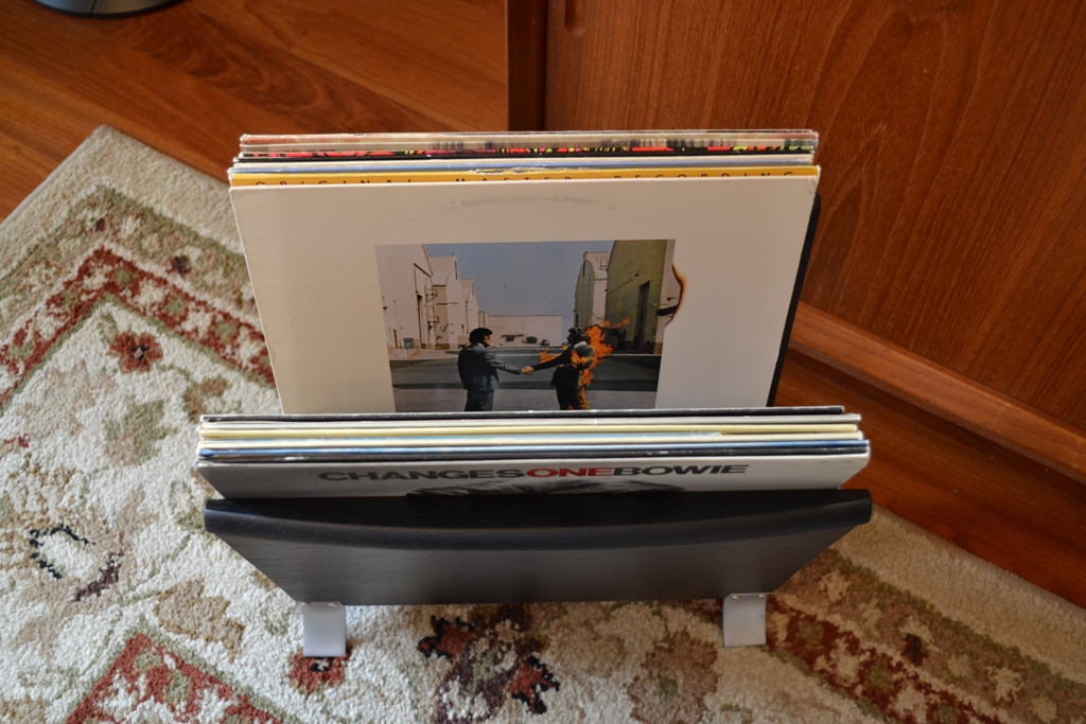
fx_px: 1177
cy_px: 362
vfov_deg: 34.2
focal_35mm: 39
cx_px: 543
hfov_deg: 49.5
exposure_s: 1/15
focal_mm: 26
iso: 400
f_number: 4.2
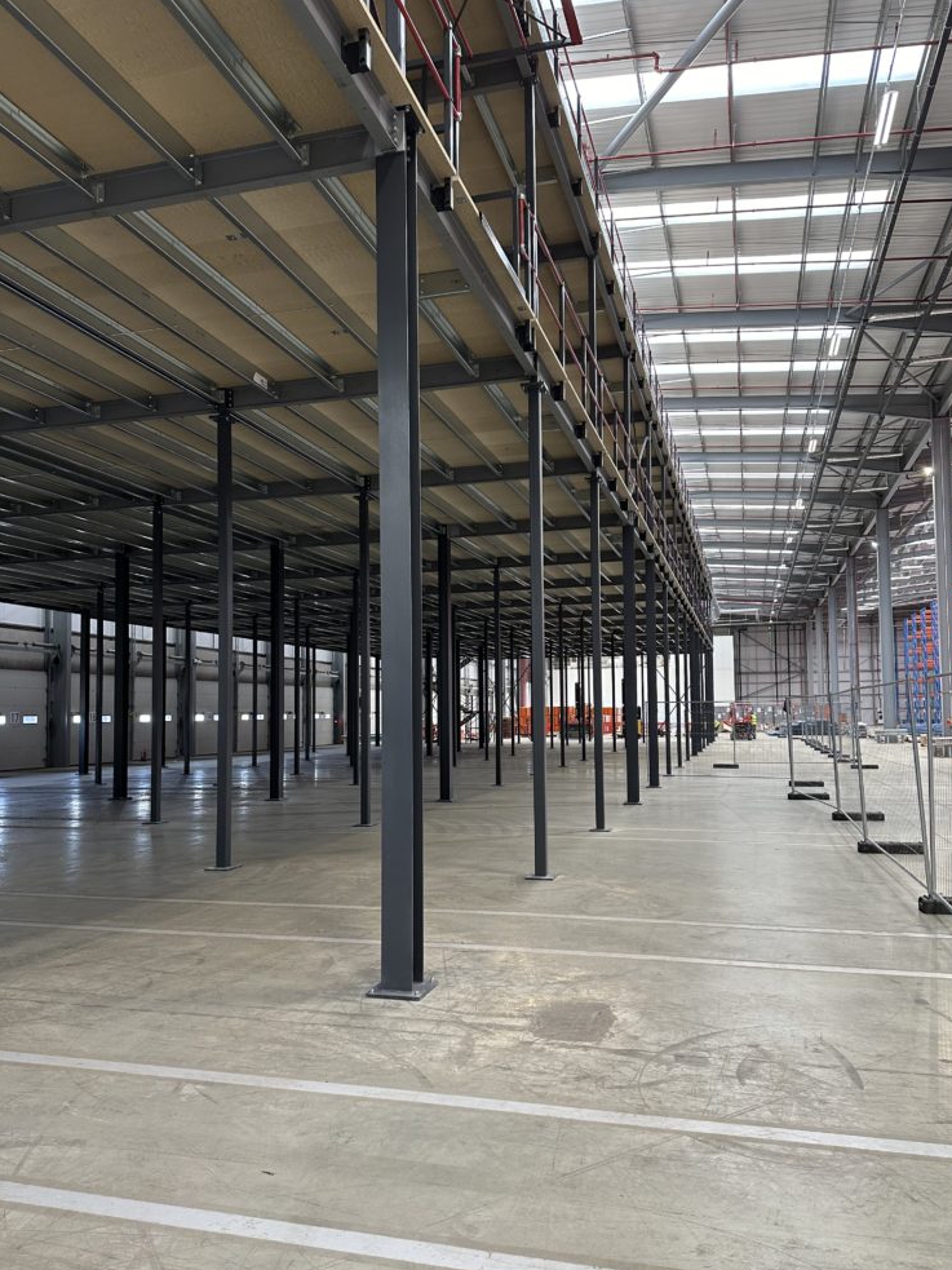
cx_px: 493
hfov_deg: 54.9
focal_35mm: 25
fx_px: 917
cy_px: 659
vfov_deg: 69.4
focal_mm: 6.86
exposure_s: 1/50
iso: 160
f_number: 1.78
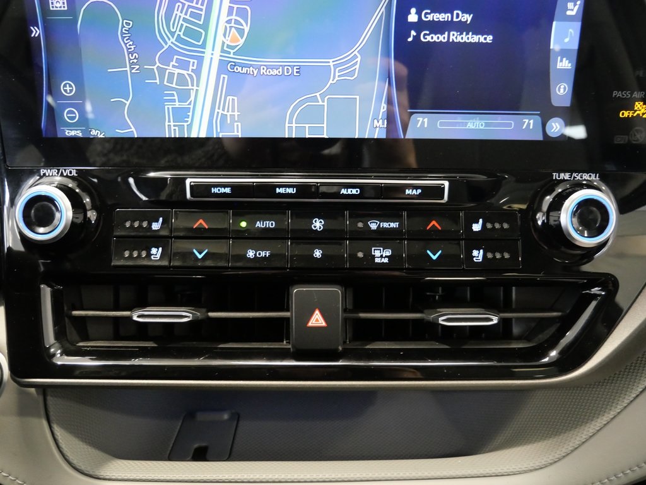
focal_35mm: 24
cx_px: 323
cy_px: 242
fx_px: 448
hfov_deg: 71.6
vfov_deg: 56.8
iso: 3200
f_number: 3.5
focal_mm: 12
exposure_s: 1/13
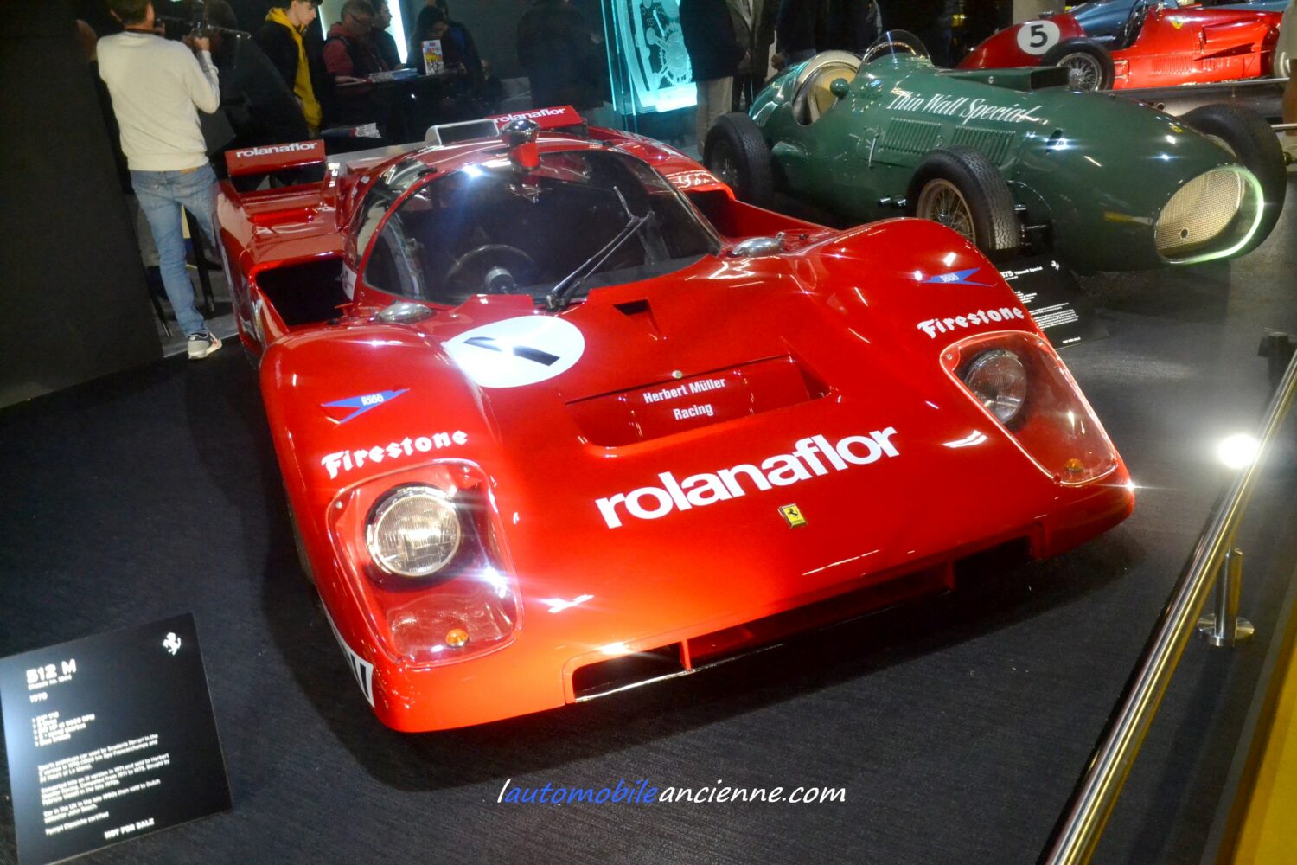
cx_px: 648
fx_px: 1135
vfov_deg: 41.7
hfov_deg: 59.5
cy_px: 432
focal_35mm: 32
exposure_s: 1/400
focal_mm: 21
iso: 3200
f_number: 3.8
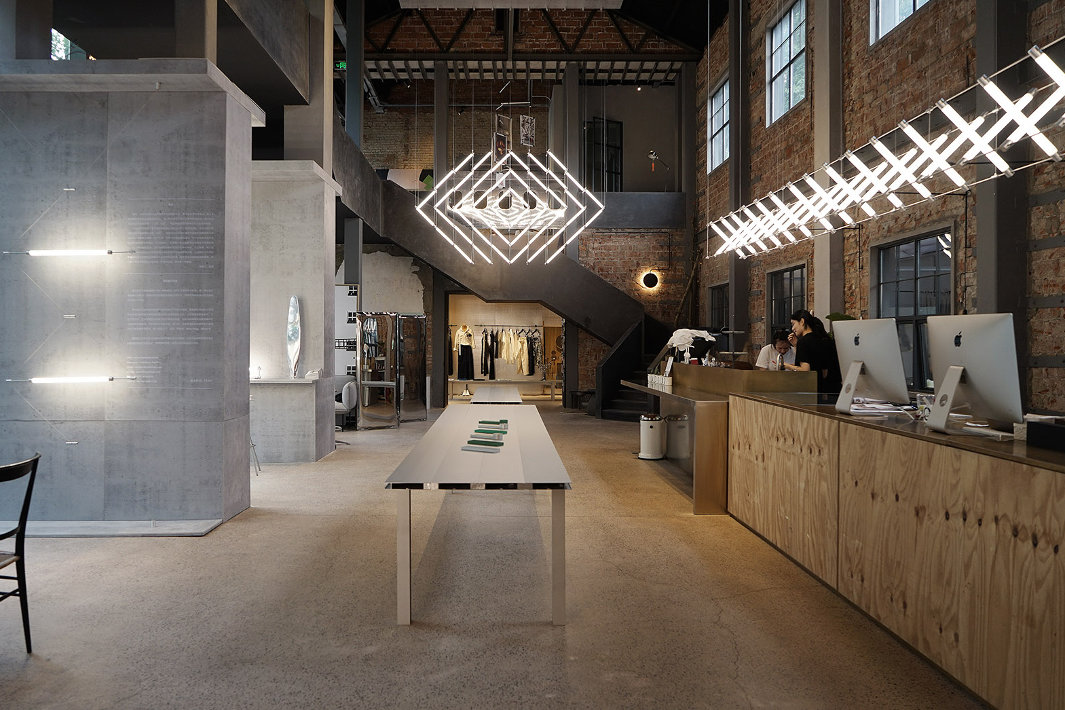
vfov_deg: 49.5
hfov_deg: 69.3
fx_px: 769
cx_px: 498
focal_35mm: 26
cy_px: 340
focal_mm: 24
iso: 250
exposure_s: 1/40
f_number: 4
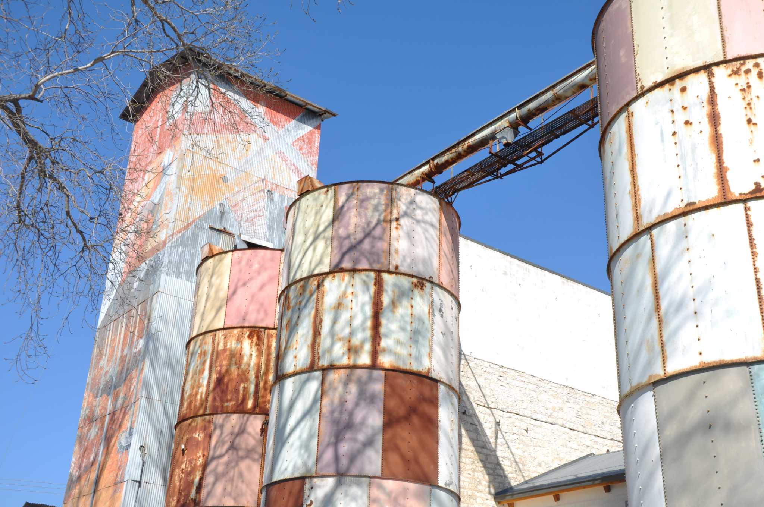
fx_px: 954
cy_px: 254
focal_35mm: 45
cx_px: 382
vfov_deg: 29.8
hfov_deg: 43.7
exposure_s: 1/250
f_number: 8
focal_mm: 30
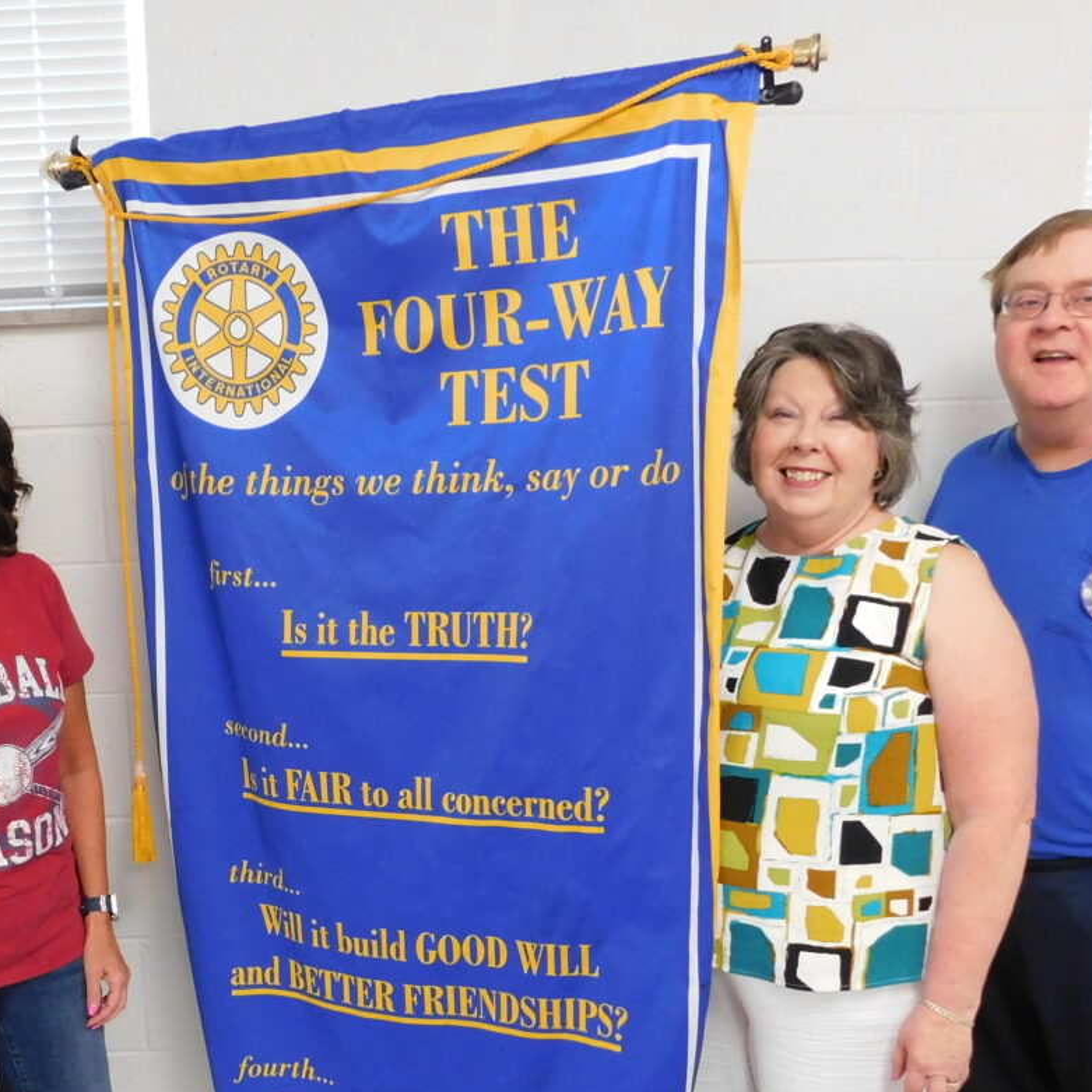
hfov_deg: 40.9
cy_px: 761
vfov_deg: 41.1
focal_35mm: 40
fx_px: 1428
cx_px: 306
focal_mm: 4
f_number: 3
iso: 280
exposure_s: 1/30
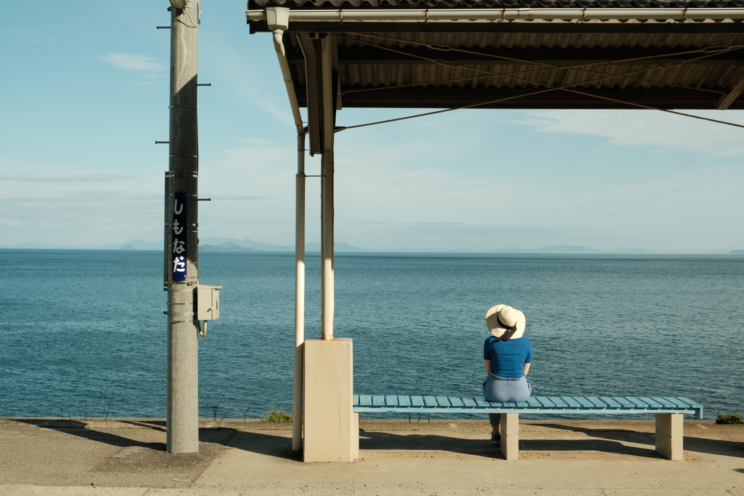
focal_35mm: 42
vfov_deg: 31.9
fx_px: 868
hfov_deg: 46.4
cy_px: 248
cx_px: 372
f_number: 8
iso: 160
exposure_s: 1/240
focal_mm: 27.7
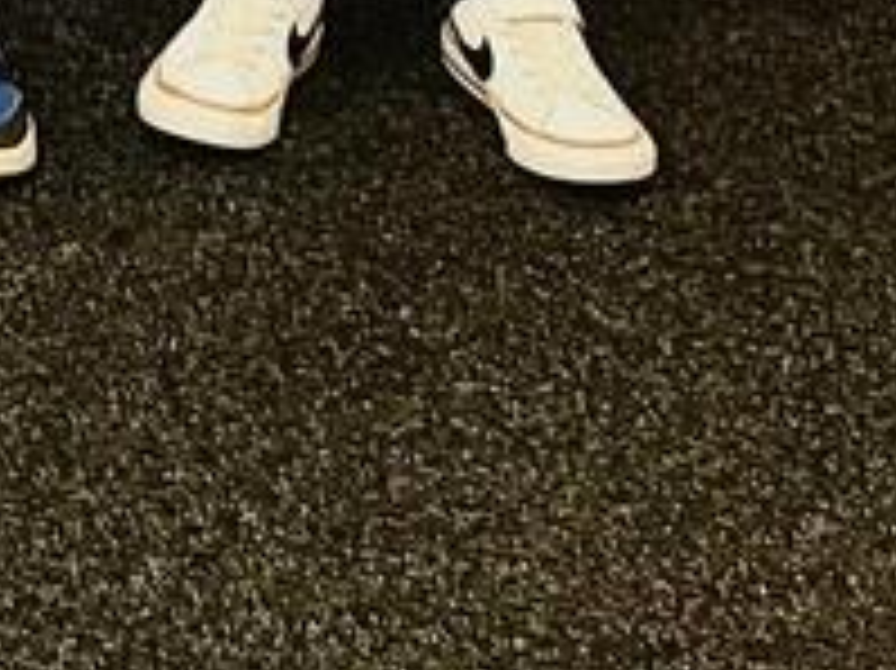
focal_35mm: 167
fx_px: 4320
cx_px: -1171
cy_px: -1475
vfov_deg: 7.6
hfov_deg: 10.4
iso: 125
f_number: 1.6
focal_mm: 5.1
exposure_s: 1/60
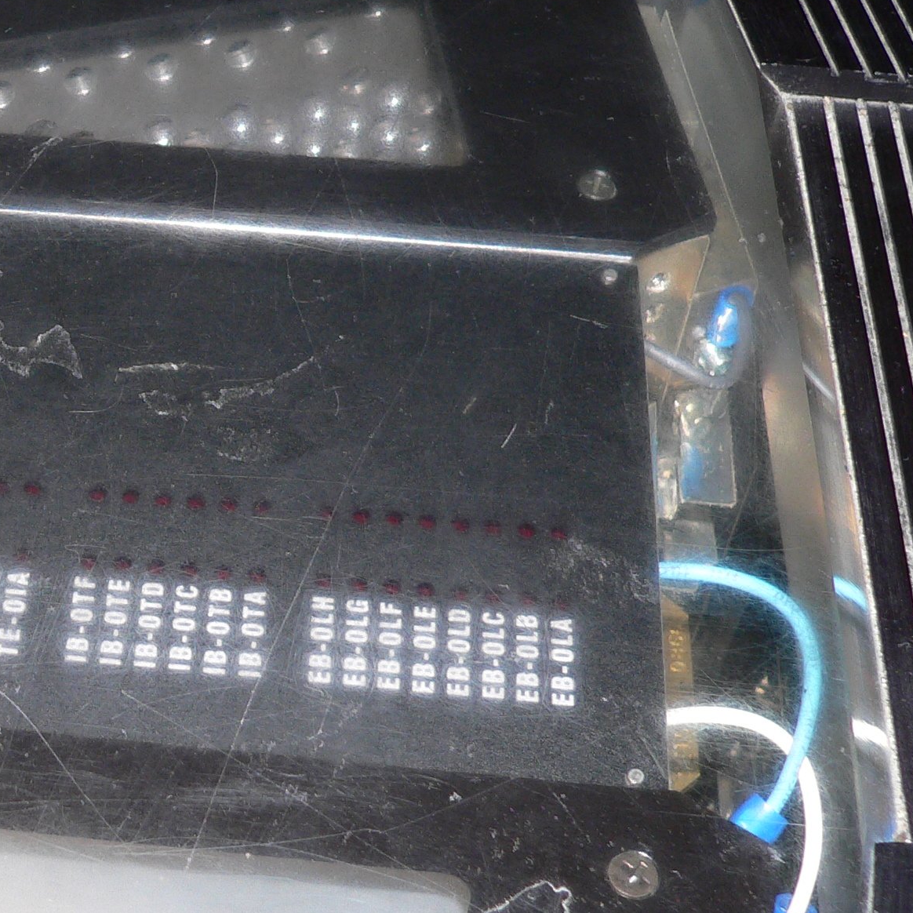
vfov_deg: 24.7
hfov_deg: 23.5
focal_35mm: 70
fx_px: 2089
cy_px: 466
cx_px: -16
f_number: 2.8
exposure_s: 1/60
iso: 100
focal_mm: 6
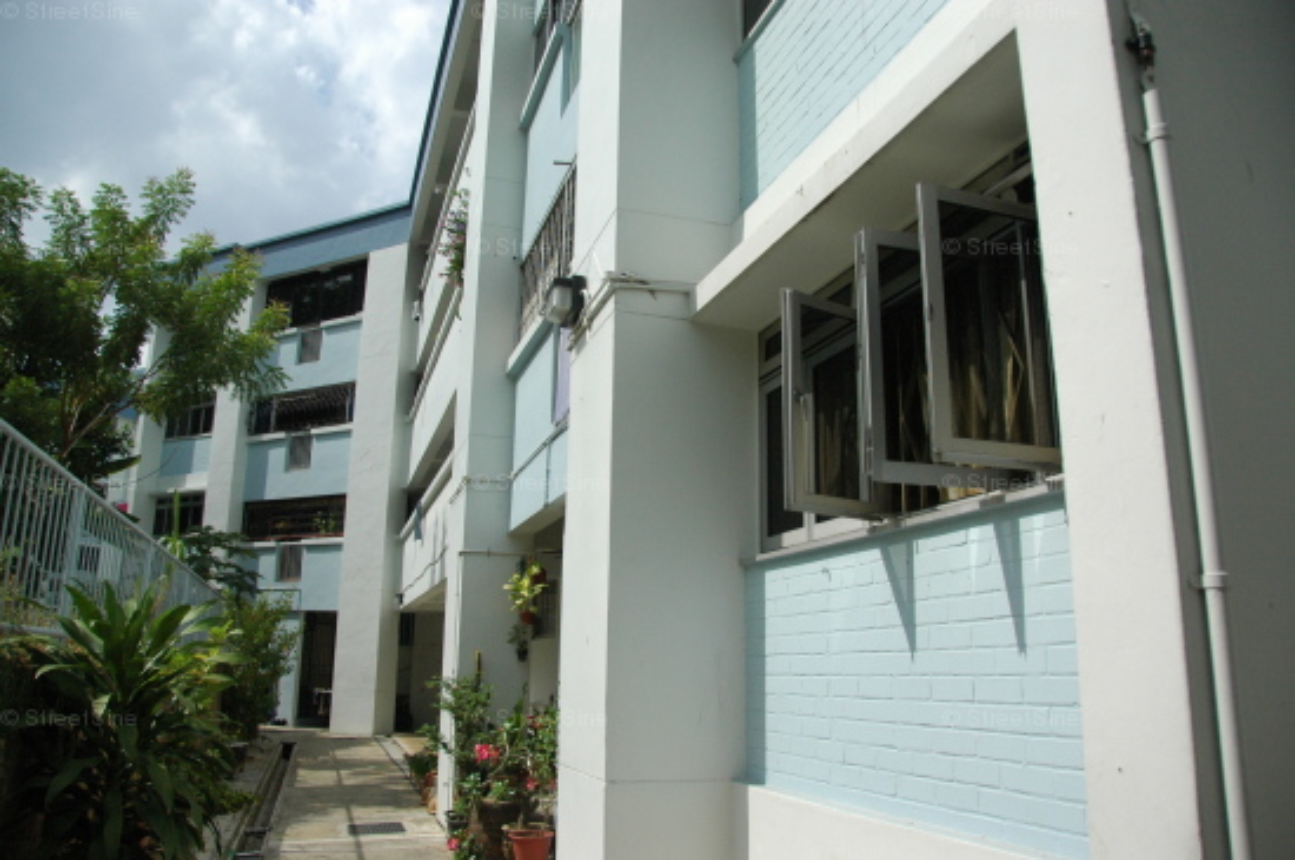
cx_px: 648
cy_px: 430
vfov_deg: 47.8
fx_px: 970
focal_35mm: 27
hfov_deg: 67.5
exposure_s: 1/8000
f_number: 4
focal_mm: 18
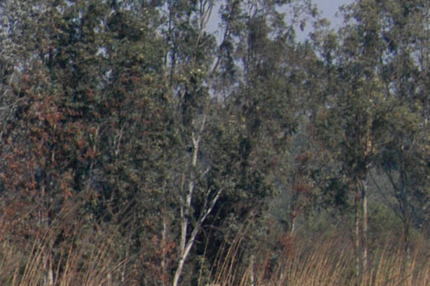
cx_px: -583
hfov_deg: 3.5
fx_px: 7016
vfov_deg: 2.3
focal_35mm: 588
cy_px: 486
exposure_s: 1/400
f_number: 10
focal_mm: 80
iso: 320
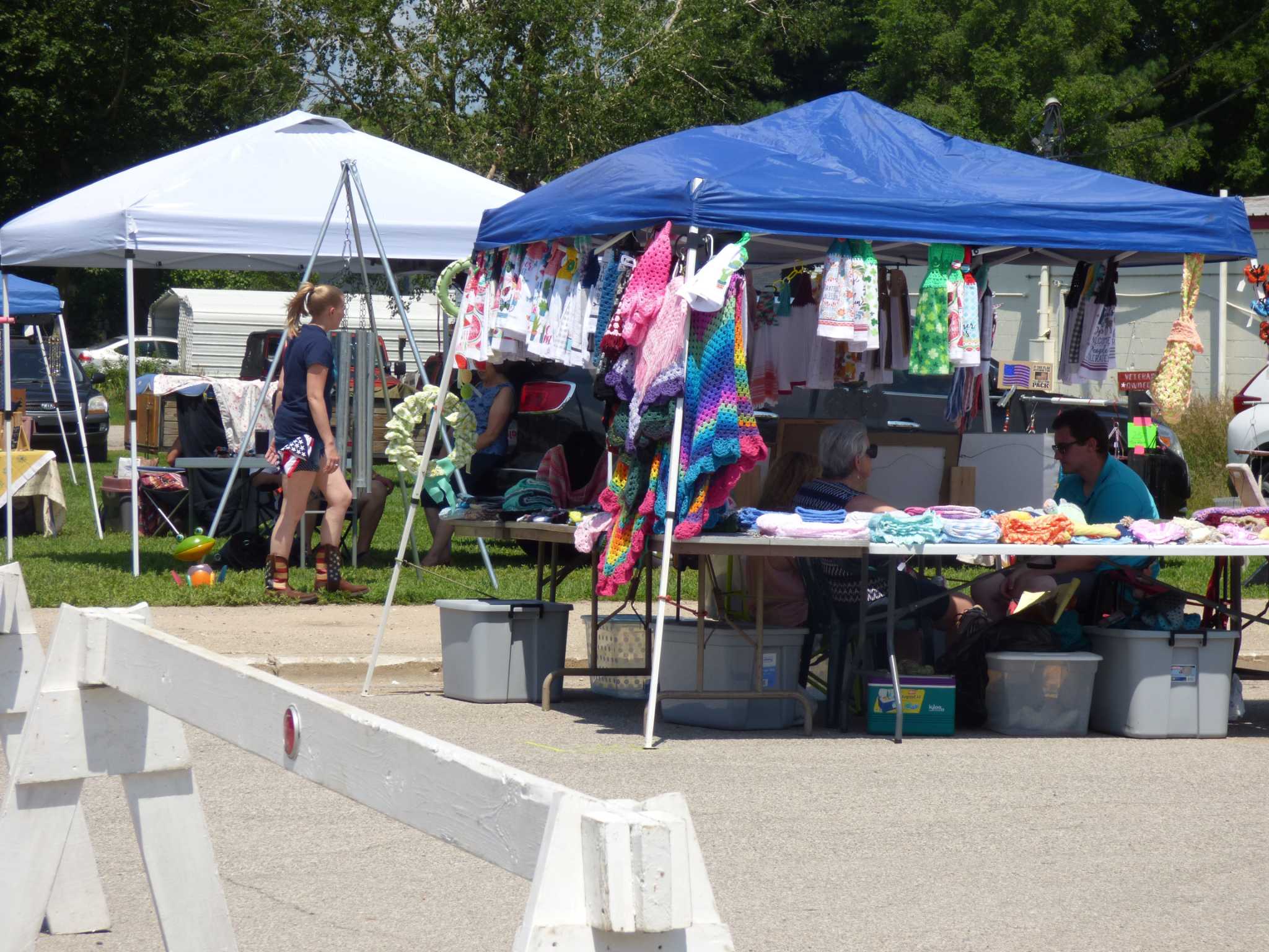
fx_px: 4179
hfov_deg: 17.3
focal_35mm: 114
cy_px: 476
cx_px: 634
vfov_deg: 13.0
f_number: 5
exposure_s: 1/640
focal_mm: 20.5
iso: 100
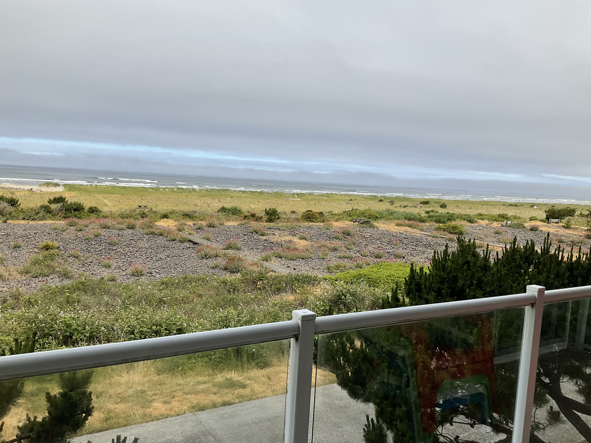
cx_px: 296
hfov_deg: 61.7
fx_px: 495
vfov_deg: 48.2
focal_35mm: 29
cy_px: 222
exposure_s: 1/3125
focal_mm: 3
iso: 25
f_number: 1.8
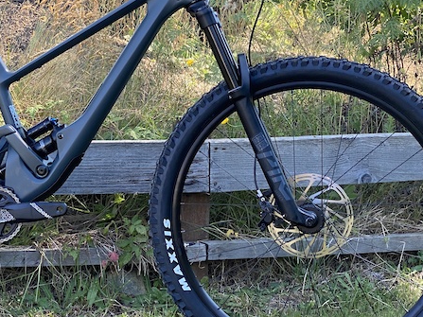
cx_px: 89
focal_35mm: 93
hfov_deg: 20.9
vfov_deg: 15.9
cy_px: 105
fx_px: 1136
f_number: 2
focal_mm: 6
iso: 20
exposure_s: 1/160
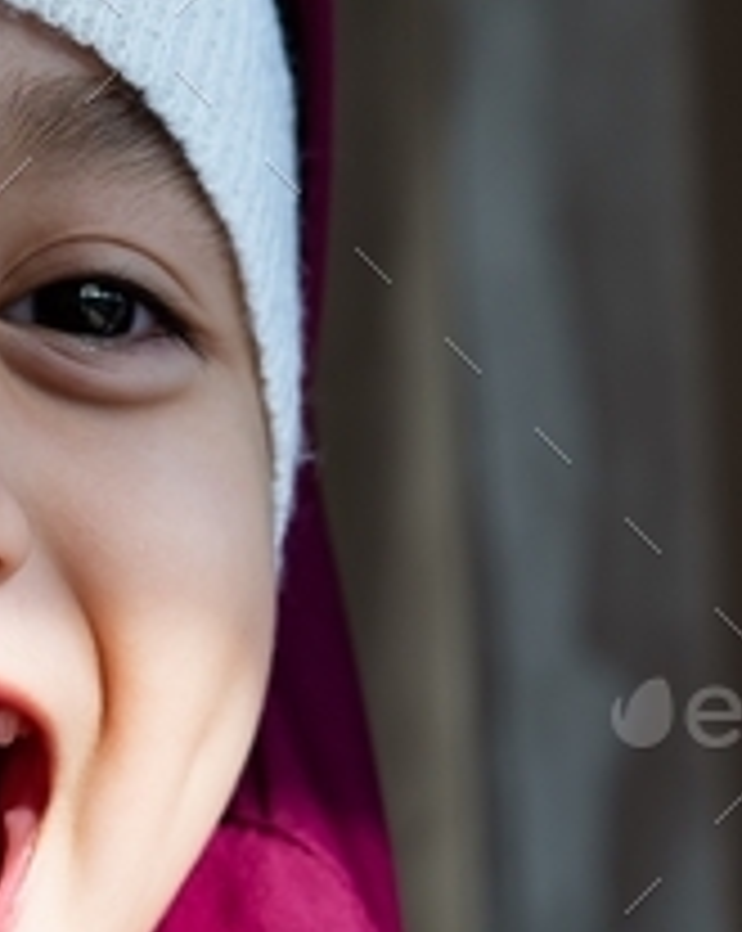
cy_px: 682
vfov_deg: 9.6
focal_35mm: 201
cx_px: 126
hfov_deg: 7.7
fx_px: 5530
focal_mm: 50
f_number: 4
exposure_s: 1/160
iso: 160
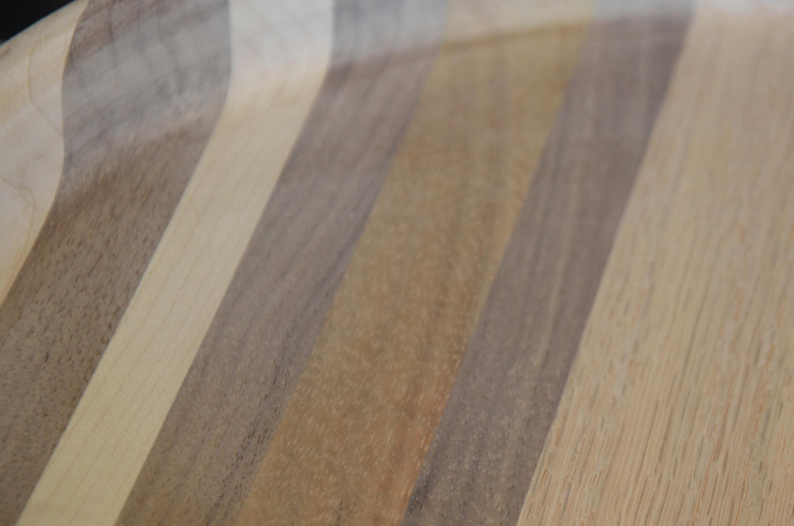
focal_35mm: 233
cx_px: 630
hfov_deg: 8.8
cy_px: 394
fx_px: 5126
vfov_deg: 5.9
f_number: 5.6
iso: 400
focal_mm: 85
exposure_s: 1/80
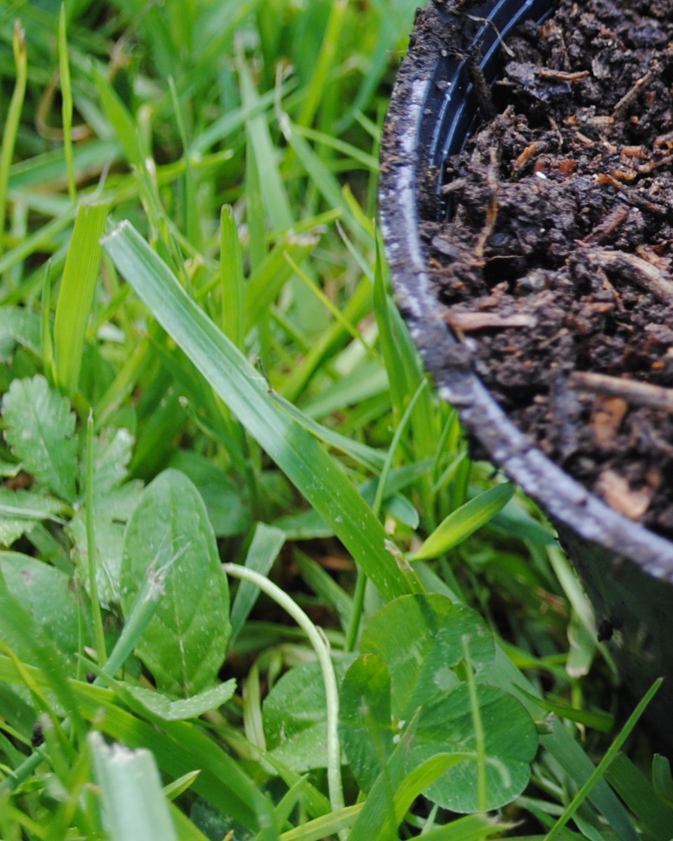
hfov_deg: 11.7
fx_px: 3112
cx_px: 1066
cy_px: 235
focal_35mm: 125
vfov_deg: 15.3
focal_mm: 32
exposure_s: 1/80
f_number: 4.8
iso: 200
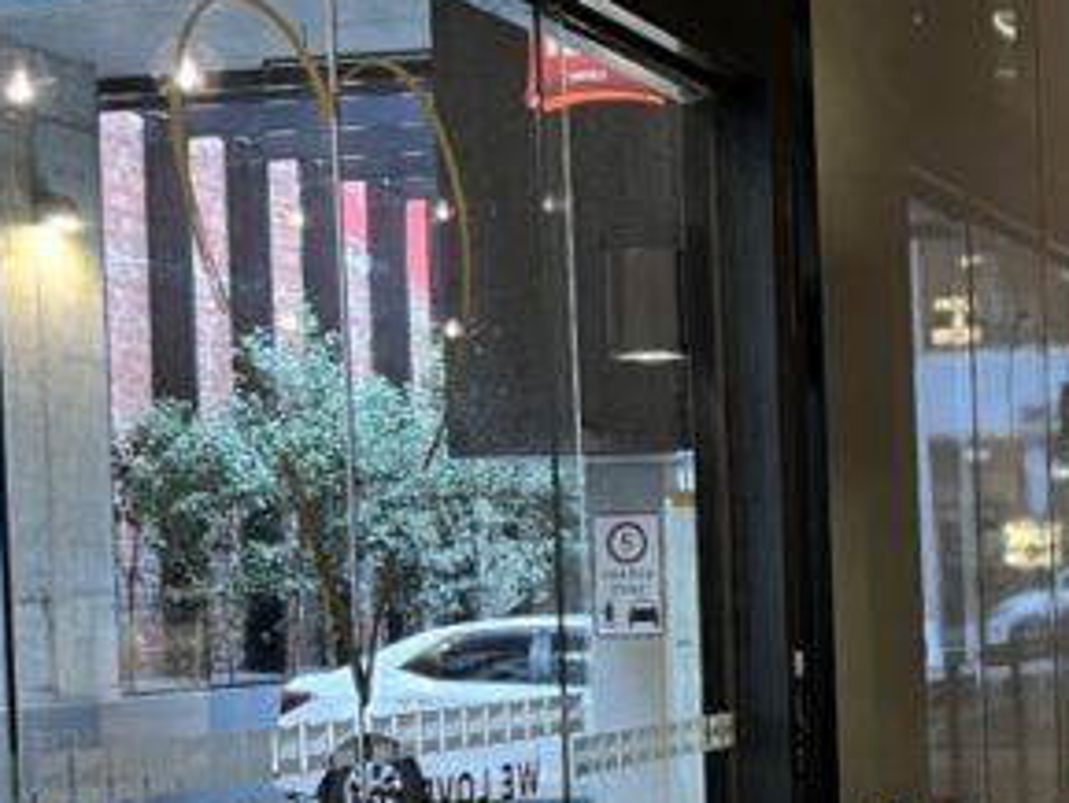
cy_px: 670
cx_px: 1117
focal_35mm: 92
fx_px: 2842
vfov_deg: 15.9
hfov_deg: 20.5
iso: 400
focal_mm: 5.7
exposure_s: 1/33
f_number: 1.5
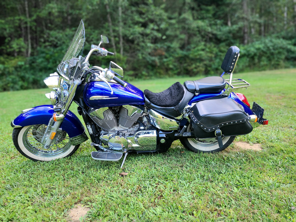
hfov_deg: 67.3
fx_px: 222
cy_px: 111
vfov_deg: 53.1
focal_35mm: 26
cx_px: 148
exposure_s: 1/119
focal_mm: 5.4
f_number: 1.8
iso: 125
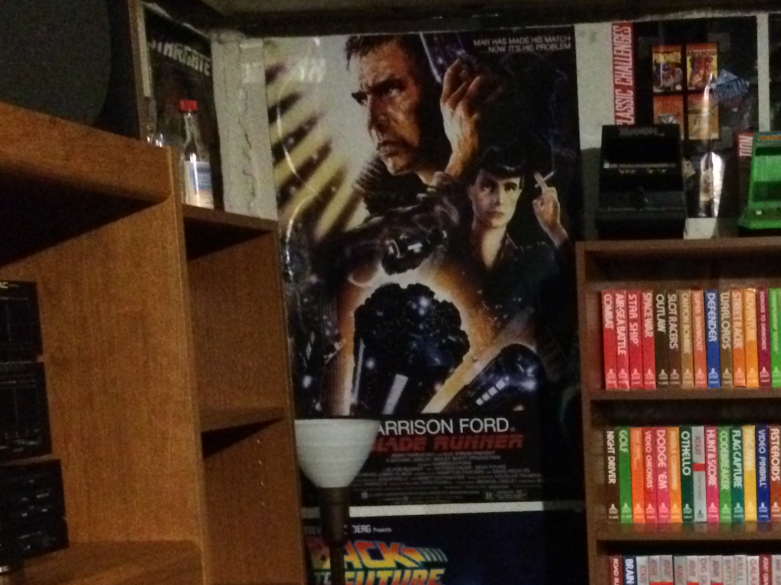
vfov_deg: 23.5
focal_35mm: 60
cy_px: 564
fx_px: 1354
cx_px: 704
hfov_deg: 30.7
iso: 640
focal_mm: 4.15
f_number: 2.2
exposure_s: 1/15
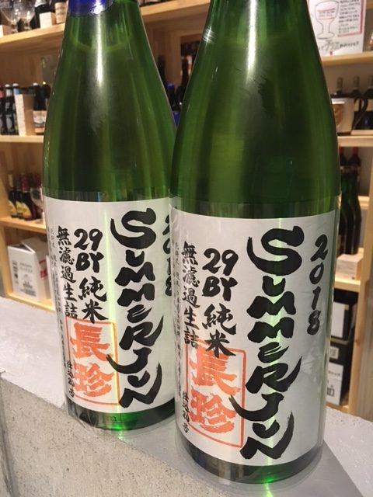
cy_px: 248
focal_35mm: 29
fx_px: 417
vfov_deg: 61.7
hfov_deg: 48.2
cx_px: 186
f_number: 2.2
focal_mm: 4.15
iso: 200
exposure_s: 1/24
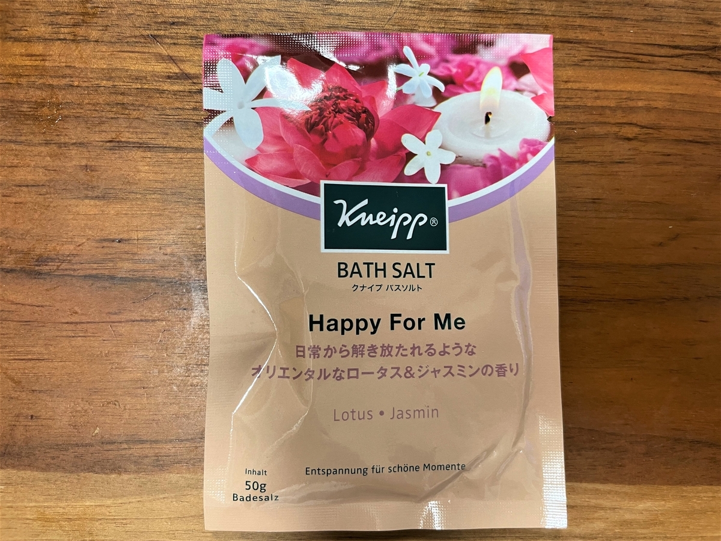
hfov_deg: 67.3
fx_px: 542
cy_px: 270
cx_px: 360
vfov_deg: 53.1
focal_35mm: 26
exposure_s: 1/50
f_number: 1.6
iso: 125
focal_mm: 4.2
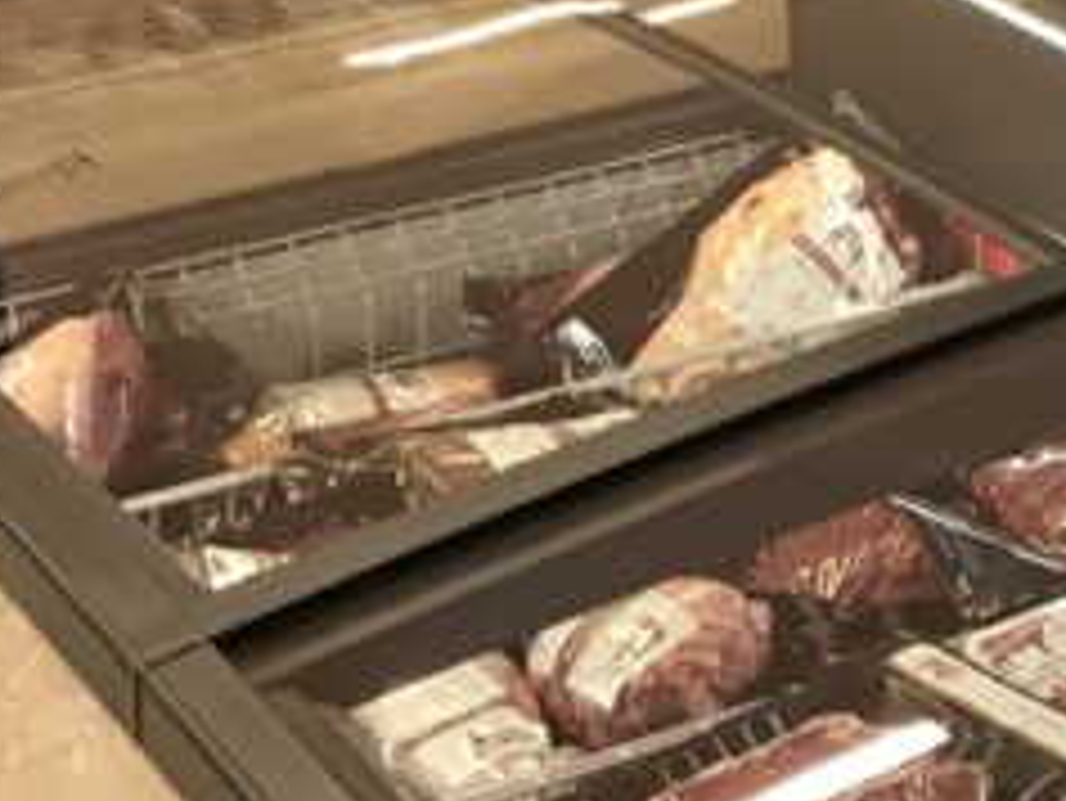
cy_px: -702
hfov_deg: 16.2
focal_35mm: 121
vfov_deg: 11.3
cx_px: 828
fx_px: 3728
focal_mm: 3.99
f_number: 1.8
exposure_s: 1/33
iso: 20
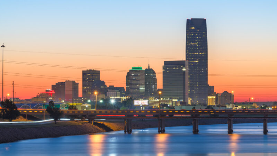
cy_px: 79
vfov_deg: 7.2
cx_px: 138
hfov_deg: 12.8
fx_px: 1234
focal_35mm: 168
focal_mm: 160
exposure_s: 30
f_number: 9
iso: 100
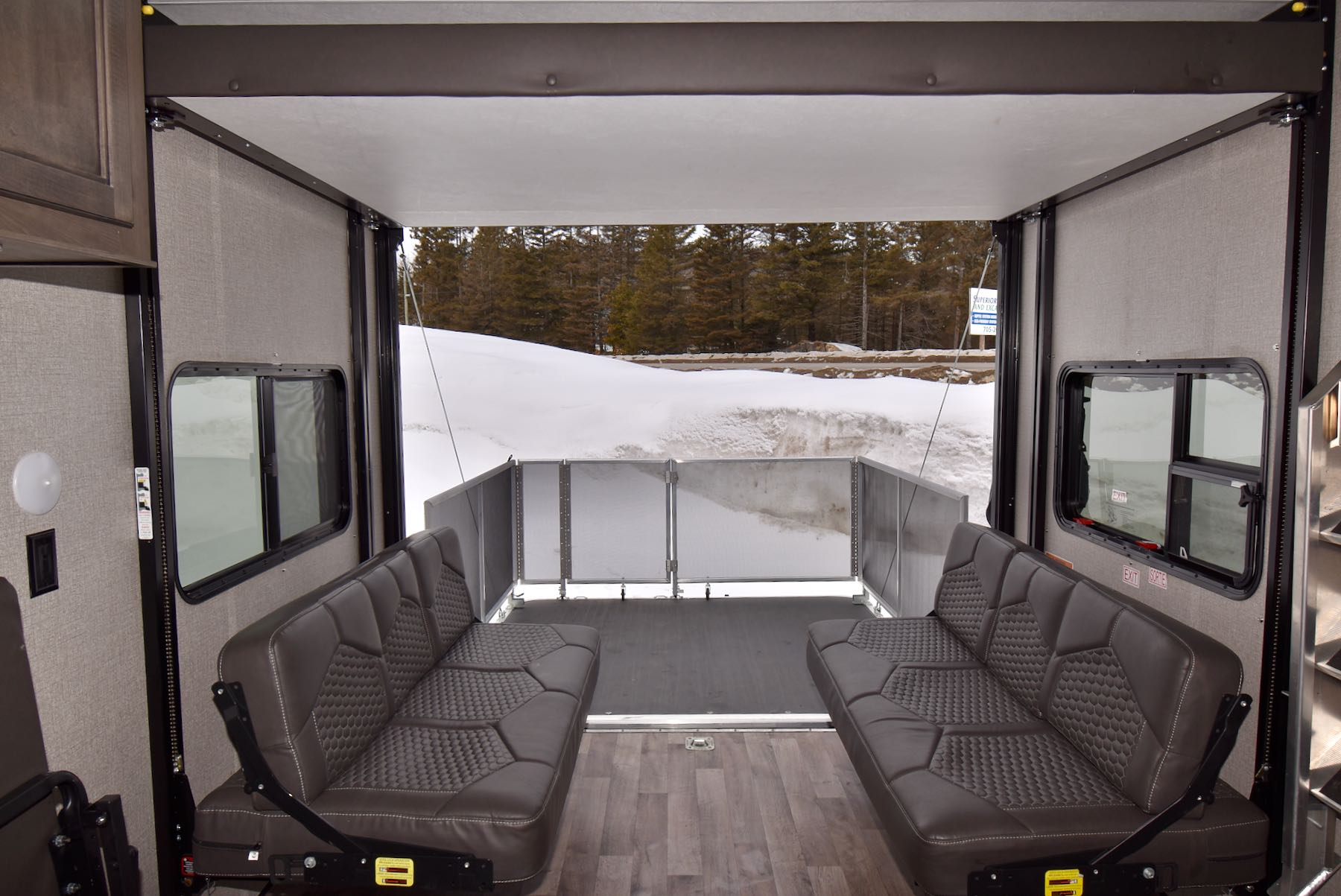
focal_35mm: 21
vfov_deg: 59.6
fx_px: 783
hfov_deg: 81.2
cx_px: 670
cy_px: 448
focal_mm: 14
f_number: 10
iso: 100
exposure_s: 1/200
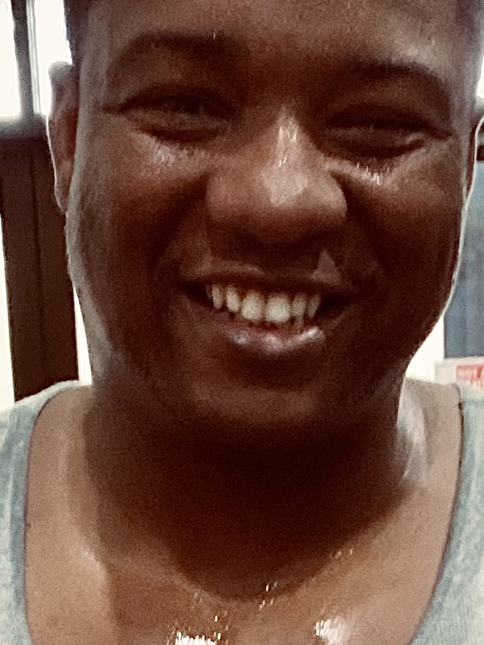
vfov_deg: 19.3
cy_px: 808
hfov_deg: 15.6
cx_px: 220
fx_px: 1771
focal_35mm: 95
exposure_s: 1/40
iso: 250
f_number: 2.2
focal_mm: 2.71
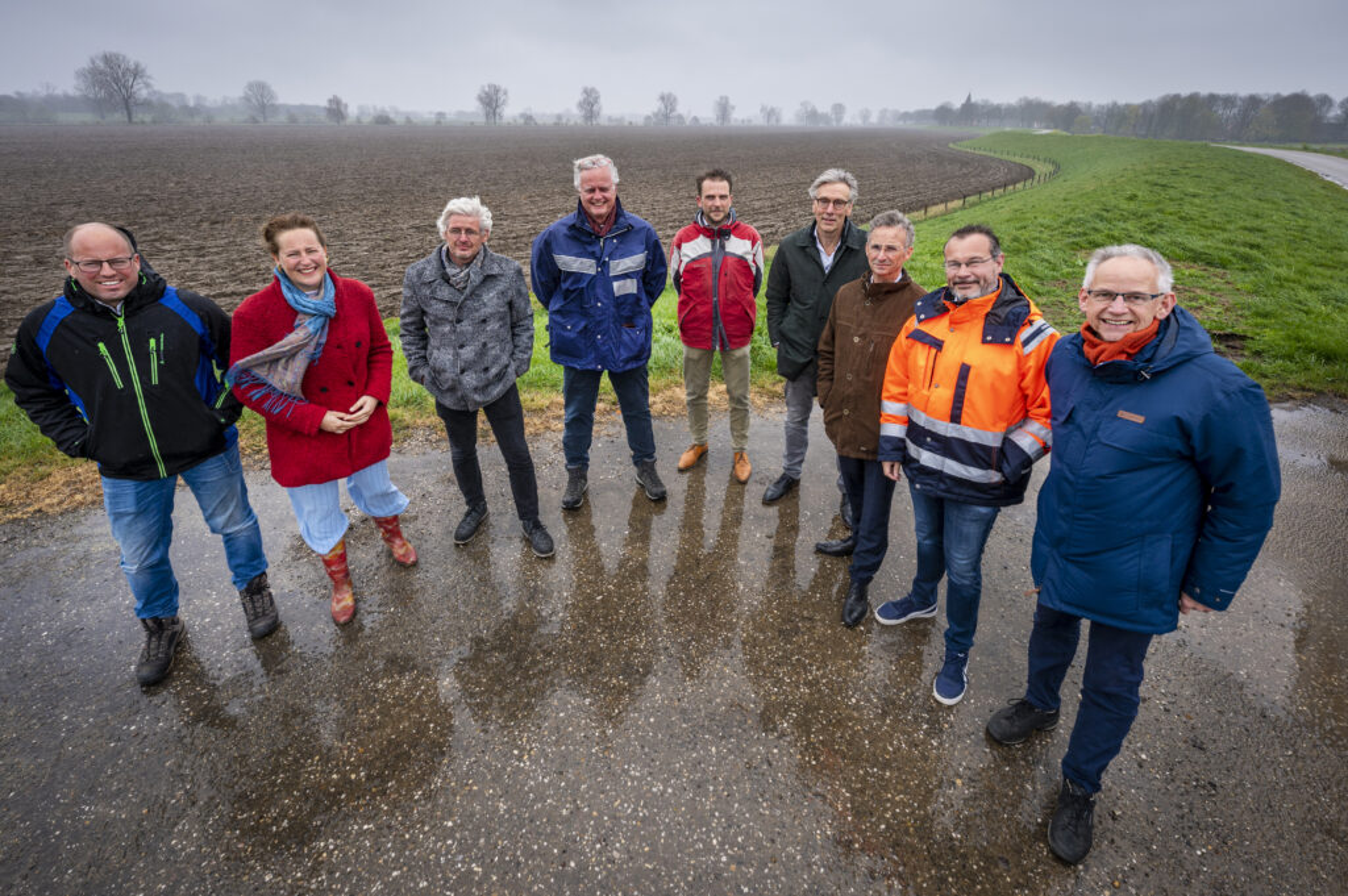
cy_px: 448
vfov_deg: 81.1
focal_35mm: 14
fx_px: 524
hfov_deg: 104.3
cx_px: 674
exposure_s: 1/160
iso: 400
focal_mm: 14
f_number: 6.3
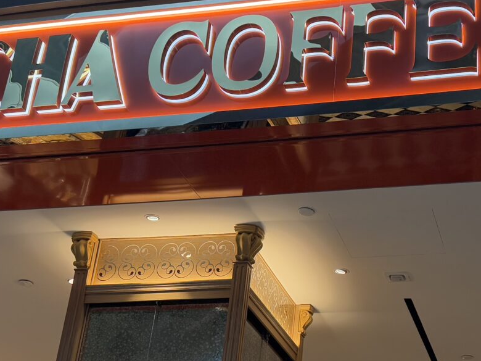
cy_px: 234
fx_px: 875
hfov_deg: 30.4
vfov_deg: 23.2
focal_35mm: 63
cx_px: 337
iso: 200
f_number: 1.78
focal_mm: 6.76
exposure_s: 1/201
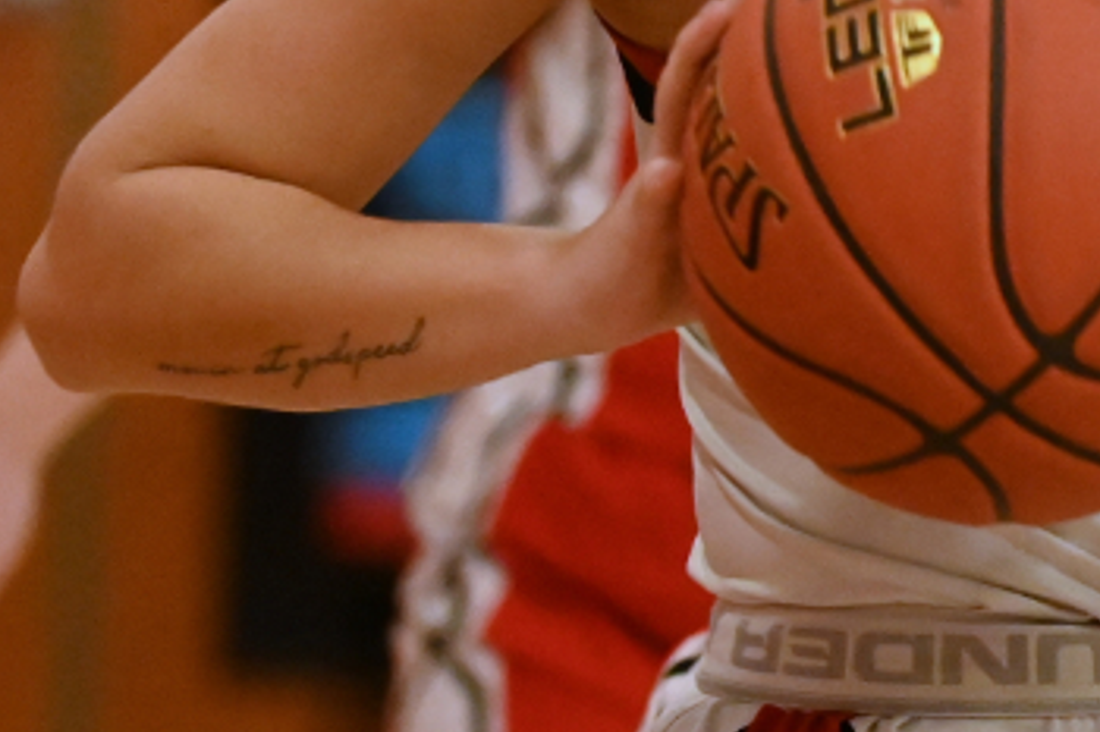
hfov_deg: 4.4
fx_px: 14384
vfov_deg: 2.9
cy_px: -240
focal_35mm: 471
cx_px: 1430
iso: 12800
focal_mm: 110
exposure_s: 1/1000
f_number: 2.8
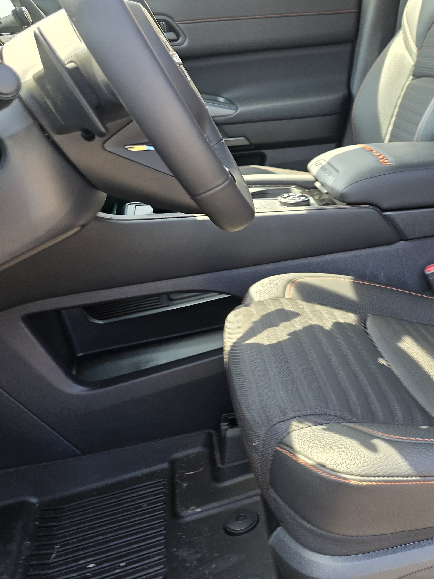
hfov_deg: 38.2
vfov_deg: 53.9
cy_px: 306
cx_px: 411
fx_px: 568
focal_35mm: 34
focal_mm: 6.3
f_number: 1.7
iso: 32
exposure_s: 1/70
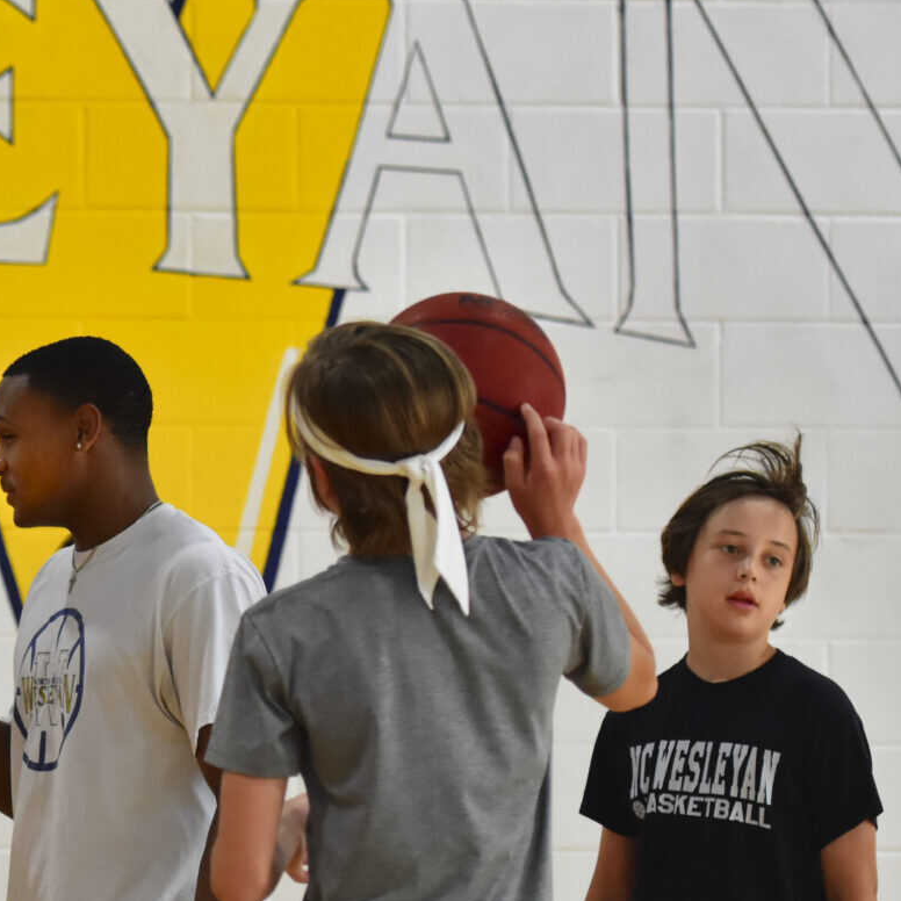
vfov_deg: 6.1
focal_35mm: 286
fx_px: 8426
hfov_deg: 6.1
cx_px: -71
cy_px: 566
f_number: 2.8
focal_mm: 85
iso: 1600
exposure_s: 1/400
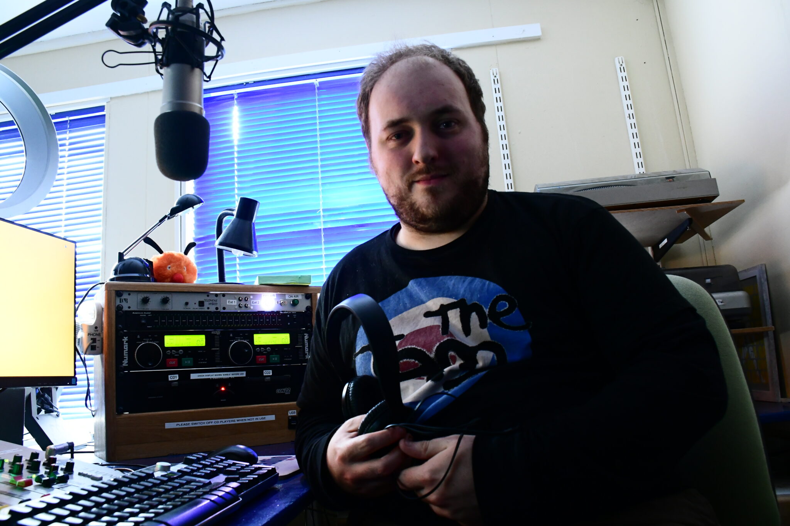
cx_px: 395
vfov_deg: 47.9
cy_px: 263
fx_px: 592
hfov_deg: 67.4
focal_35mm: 27
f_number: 6.3
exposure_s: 1/20
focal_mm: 18
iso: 3200
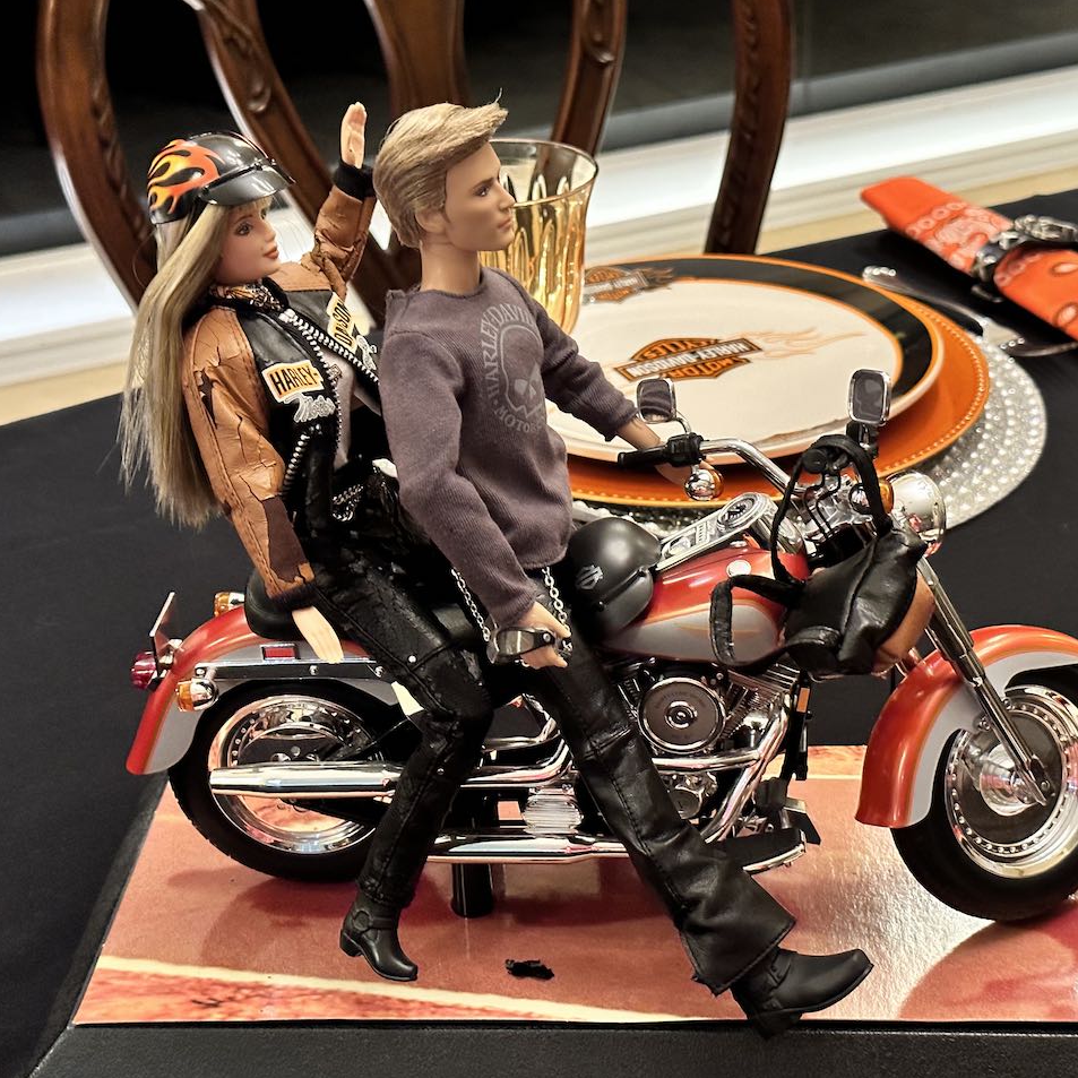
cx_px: 627
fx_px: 2008
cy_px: 540
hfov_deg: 30.0
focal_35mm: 57
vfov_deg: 30.0
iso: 640
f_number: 1.78
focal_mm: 6.86
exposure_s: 1/30
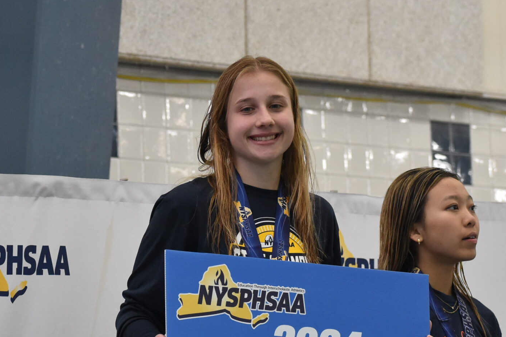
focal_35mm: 269
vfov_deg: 5.1
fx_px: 3780
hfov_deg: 7.7
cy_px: 195
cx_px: 270
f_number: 4.8
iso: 2000
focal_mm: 98
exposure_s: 1/500
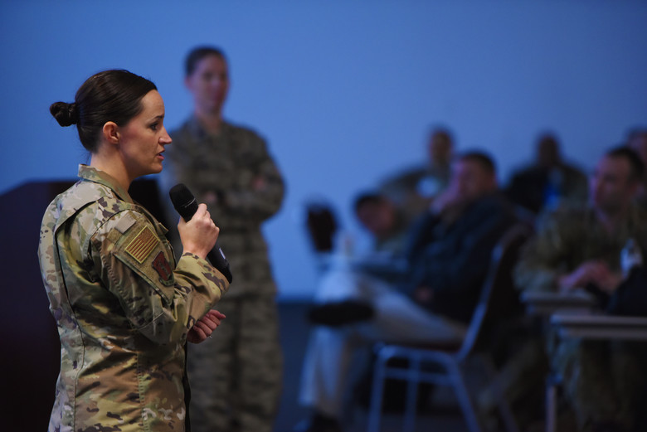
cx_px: 324
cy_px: 216
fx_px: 3596
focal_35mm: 200
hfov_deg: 10.3
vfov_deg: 6.9
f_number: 2.8
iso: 2500
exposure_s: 1/125
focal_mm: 200
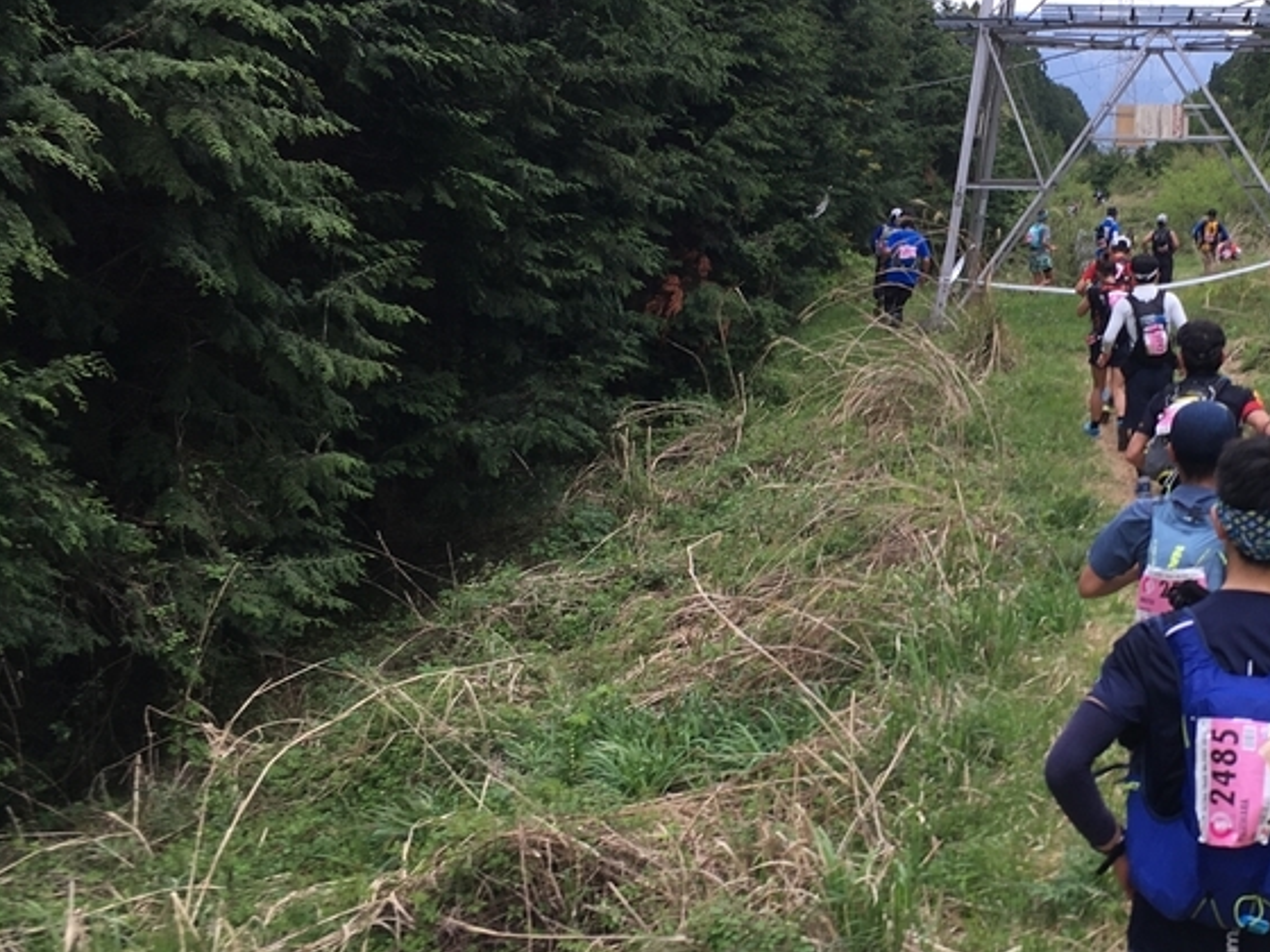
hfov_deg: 35.1
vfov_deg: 27.5
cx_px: 1005
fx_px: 1944
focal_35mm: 53
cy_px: 399
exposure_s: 1/375
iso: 25
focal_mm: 4.15
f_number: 2.2
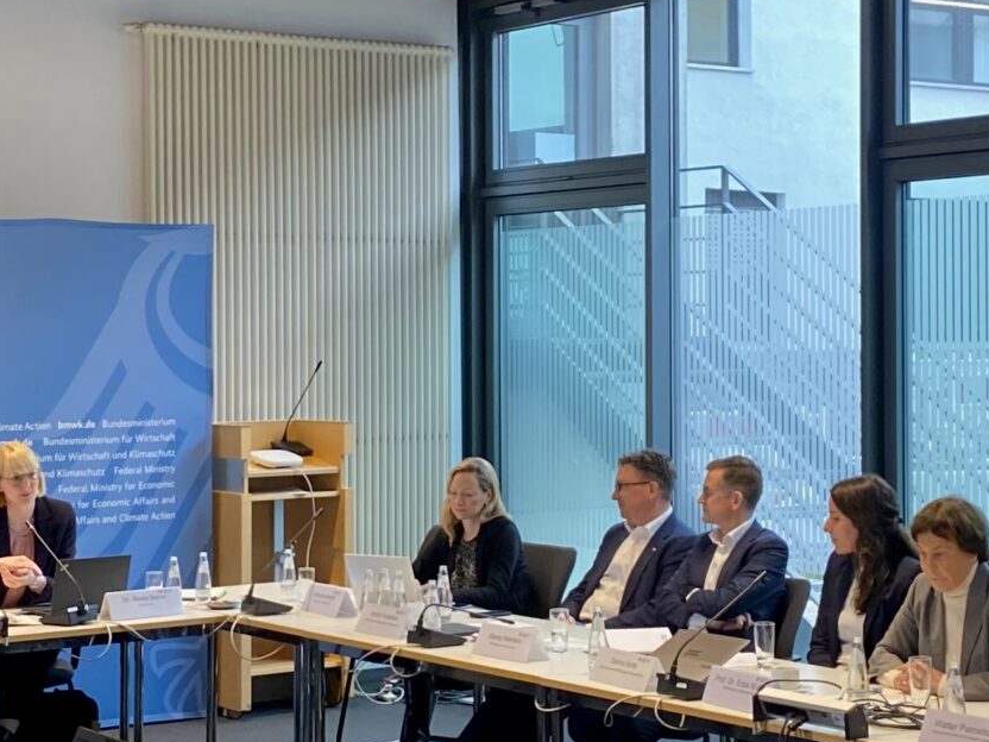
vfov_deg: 18.4
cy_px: 328
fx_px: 2286
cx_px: 548
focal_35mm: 80
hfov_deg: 24.4
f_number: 1.8
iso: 125
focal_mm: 4.25
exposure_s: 1/105
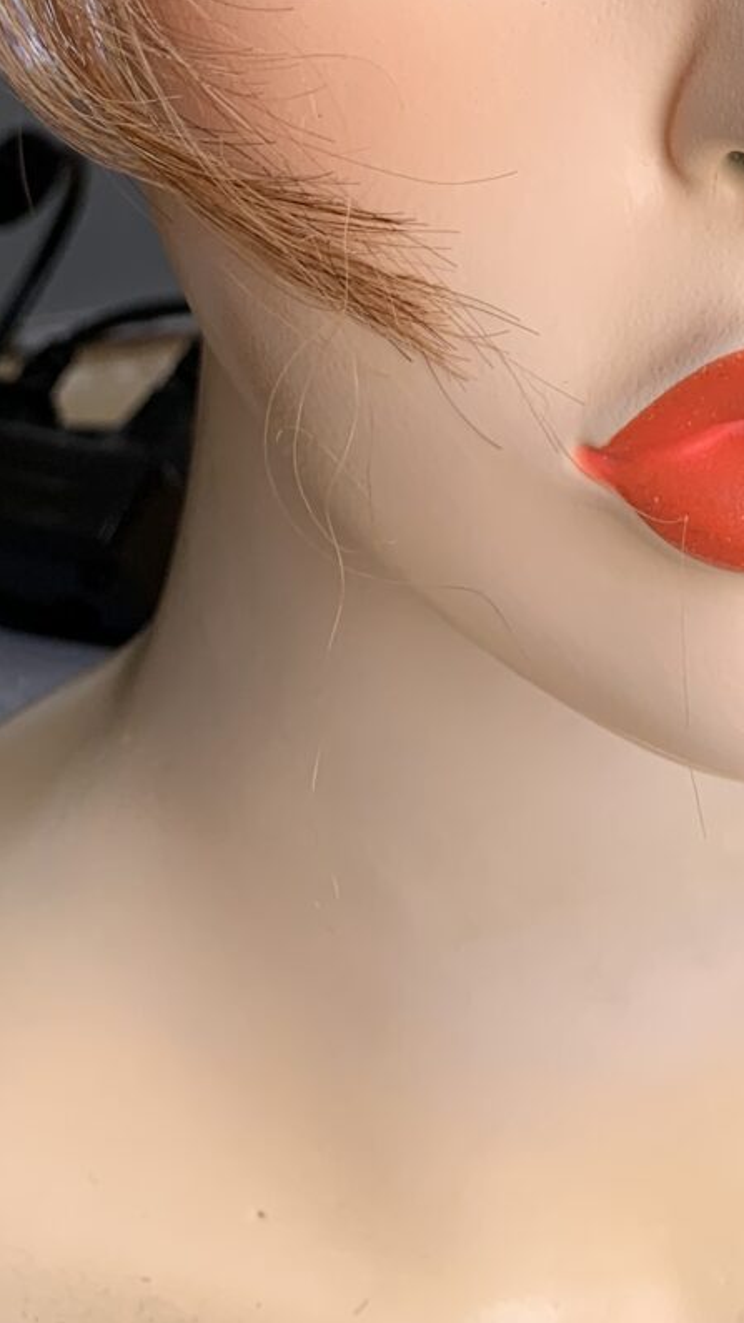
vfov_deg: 26.0
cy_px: -246
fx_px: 2561
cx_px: 664
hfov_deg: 16.3
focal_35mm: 73
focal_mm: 4.25
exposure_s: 1/121
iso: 32
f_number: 1.8
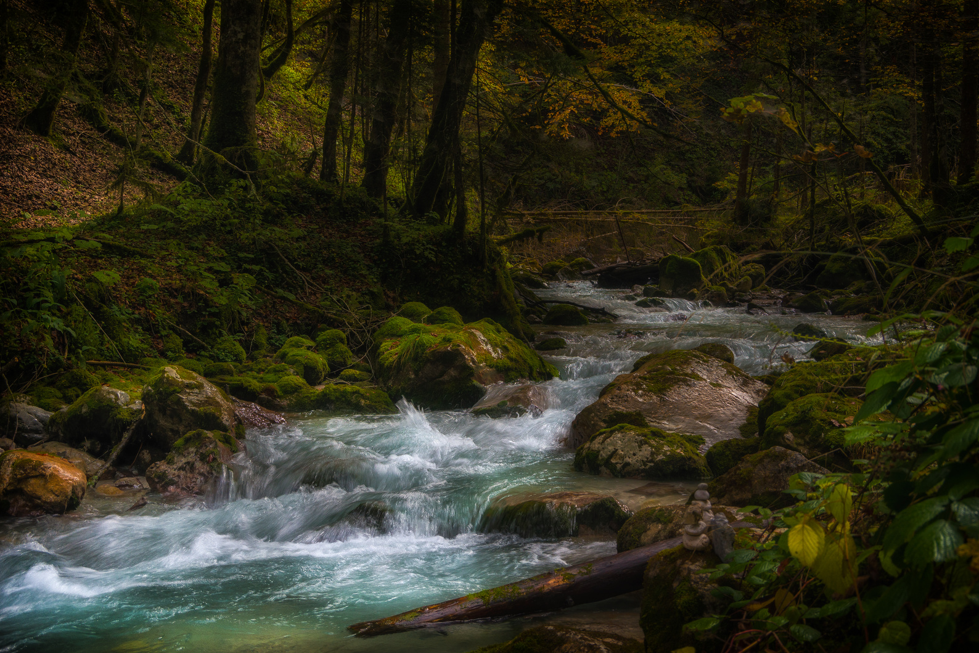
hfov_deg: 41.9
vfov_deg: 28.7
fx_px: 1278
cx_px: 483
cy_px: 324
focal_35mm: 47
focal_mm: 31
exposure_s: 1/20
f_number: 6.3
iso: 200
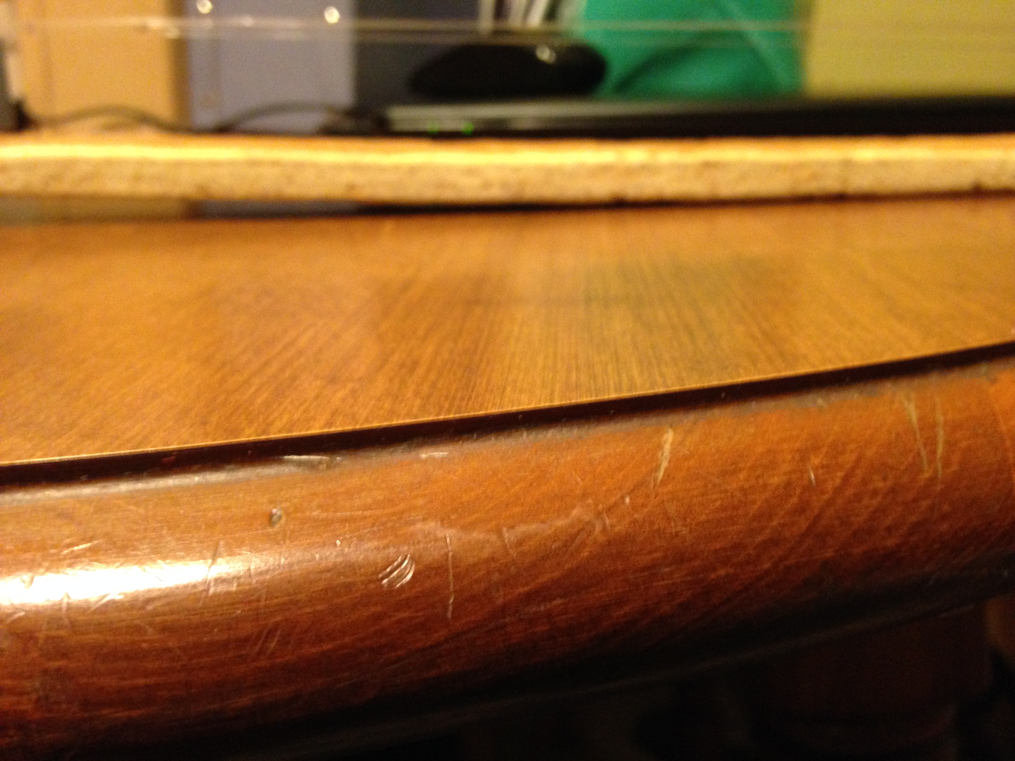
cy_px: 380
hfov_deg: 55.4
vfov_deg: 42.9
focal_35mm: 33
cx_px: 508
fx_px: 968
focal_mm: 4.12
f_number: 2.4
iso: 400
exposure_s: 1/15
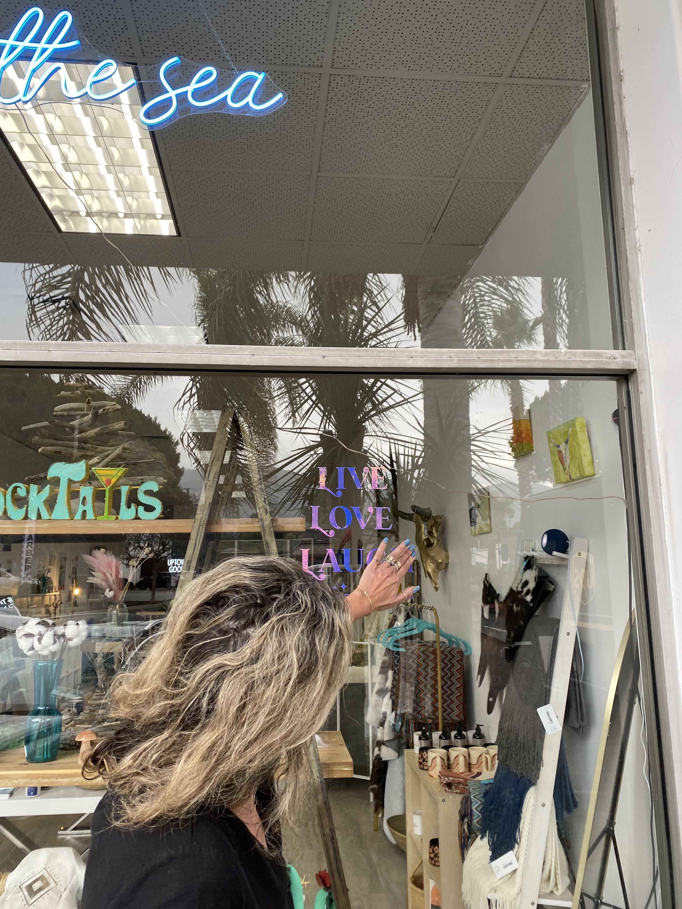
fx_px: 683
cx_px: 341
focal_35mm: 26
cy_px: 454
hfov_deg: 53.1
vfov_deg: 67.3
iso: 50
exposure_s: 1/122
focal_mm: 4.25
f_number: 1.8
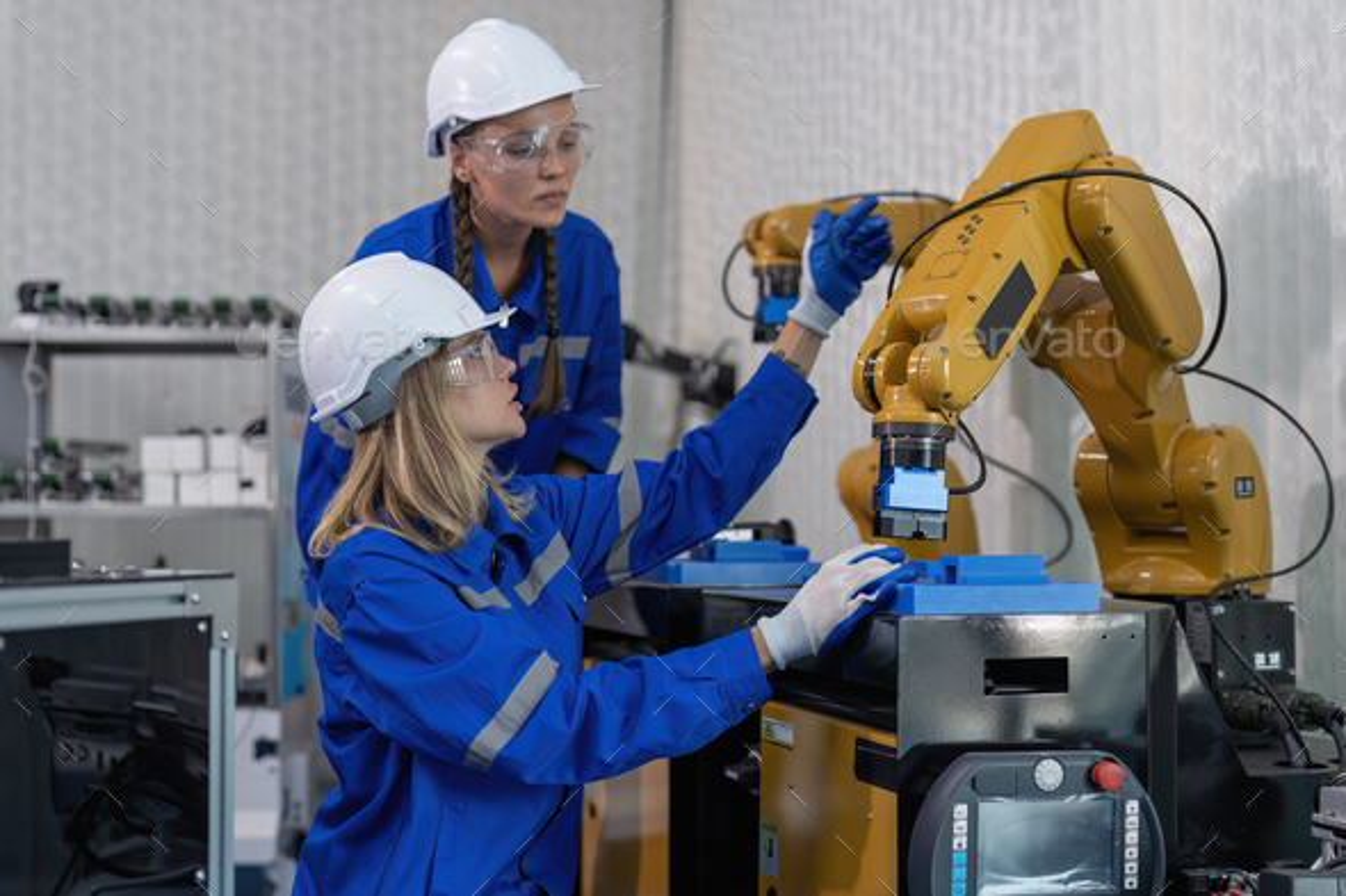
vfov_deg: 27.0
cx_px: 673
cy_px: 448
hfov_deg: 39.6
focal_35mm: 50
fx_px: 1869
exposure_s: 1/200
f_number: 2
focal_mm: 50
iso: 320
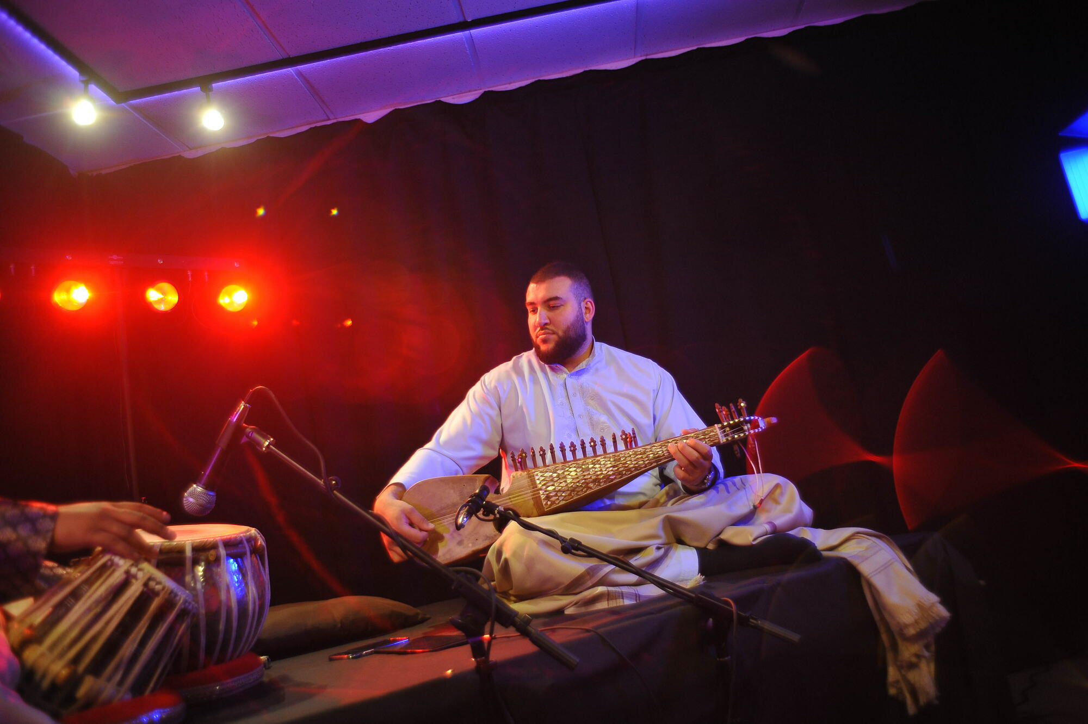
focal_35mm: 50
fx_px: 1510
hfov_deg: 39.6
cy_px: 362
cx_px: 544
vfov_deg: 27.0
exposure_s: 1/125
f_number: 1.8
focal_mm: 50
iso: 1250
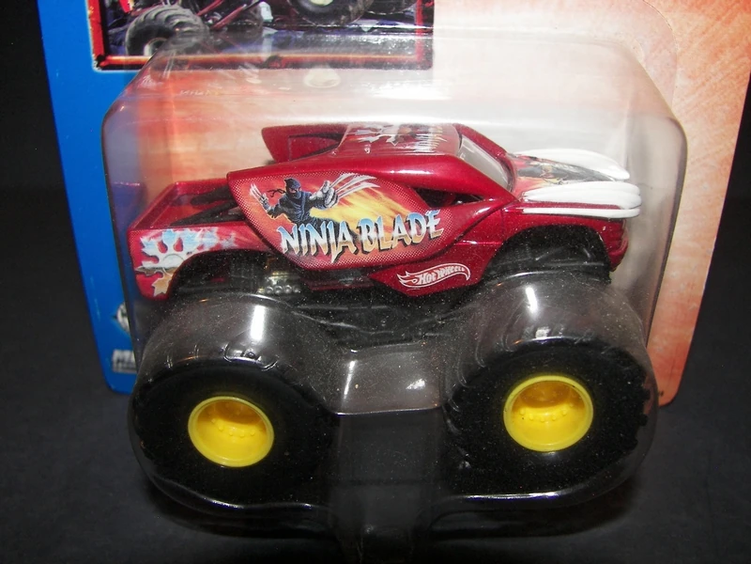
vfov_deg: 39.7
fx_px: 781
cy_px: 282
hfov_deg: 51.4
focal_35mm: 36
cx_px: 376
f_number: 2.8
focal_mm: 6
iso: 100
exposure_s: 1/30
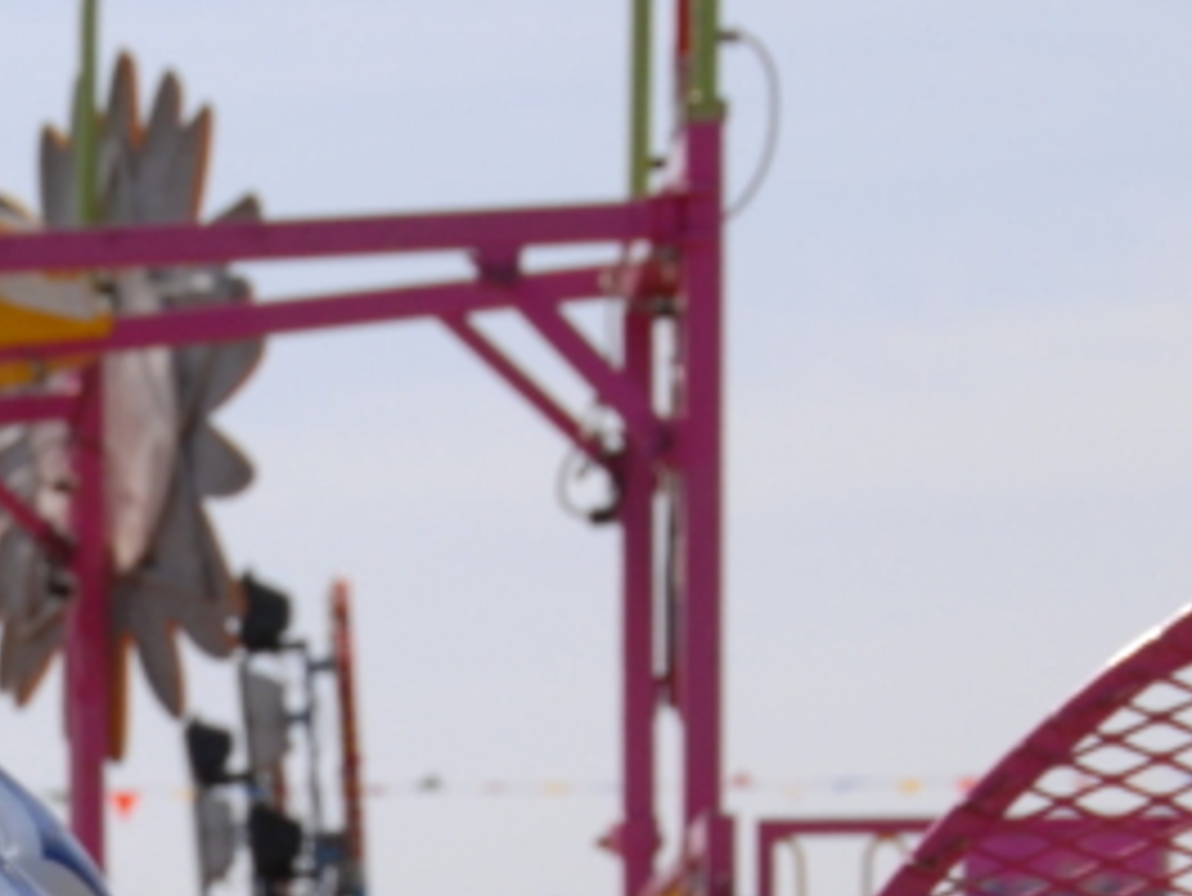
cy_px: 1418
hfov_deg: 6.6
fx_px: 10301
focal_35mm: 299
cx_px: -454
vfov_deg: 4.9
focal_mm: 56
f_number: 11
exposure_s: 1/500
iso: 200
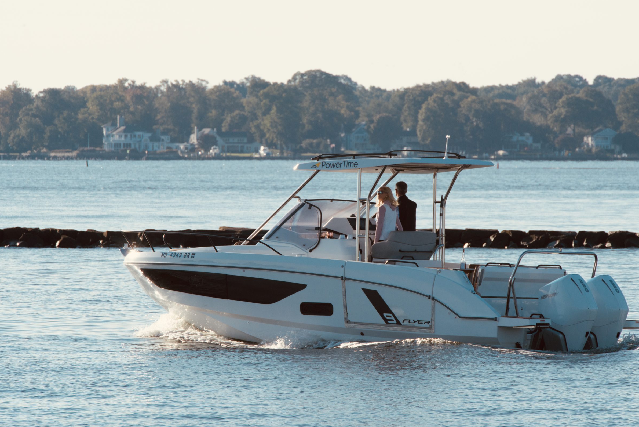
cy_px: 201
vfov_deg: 3.2
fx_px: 7636
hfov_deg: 4.8
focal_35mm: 430
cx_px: 338
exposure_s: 1/800
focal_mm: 400
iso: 1000
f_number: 18
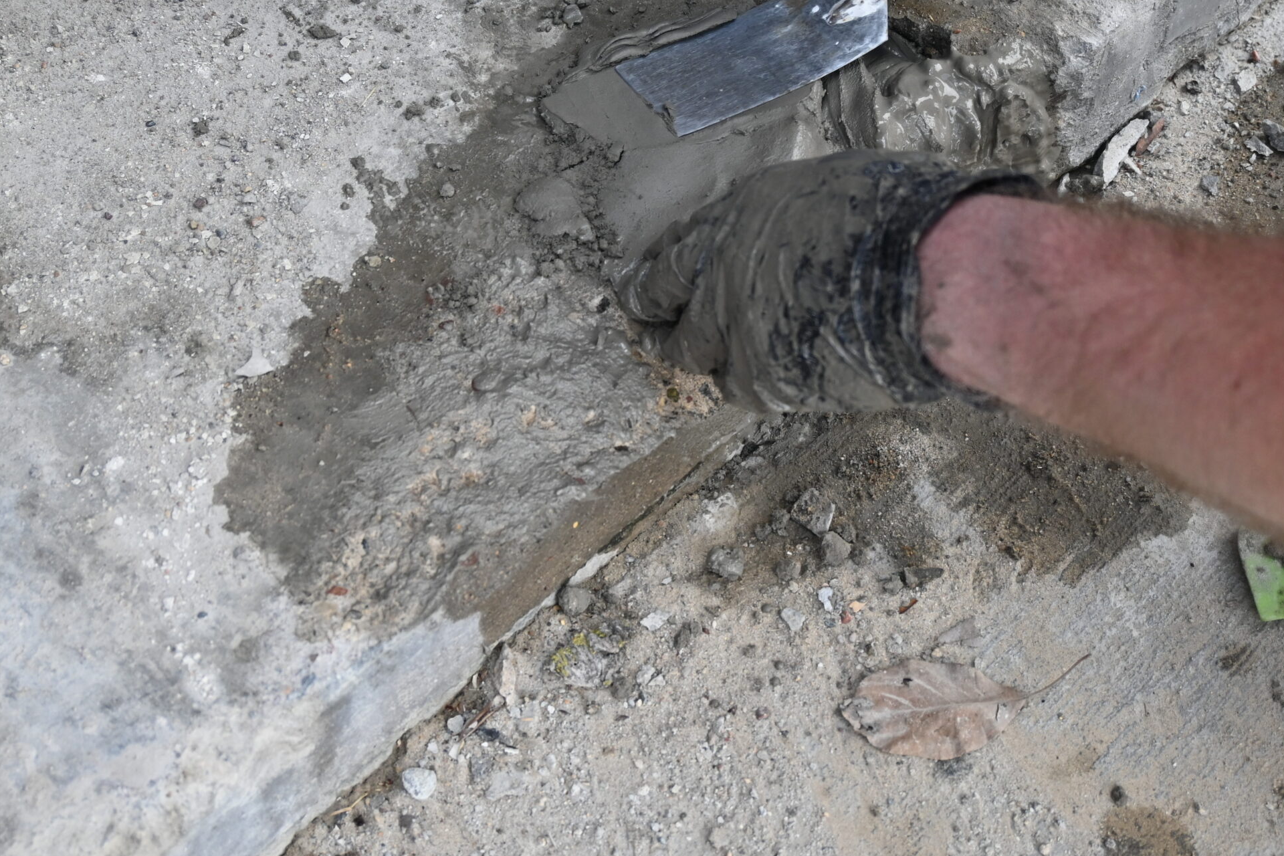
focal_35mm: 56
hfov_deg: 35.6
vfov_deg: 24.2
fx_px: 1997
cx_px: 683
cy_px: 351
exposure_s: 1/250
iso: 360
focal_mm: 28
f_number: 4.5
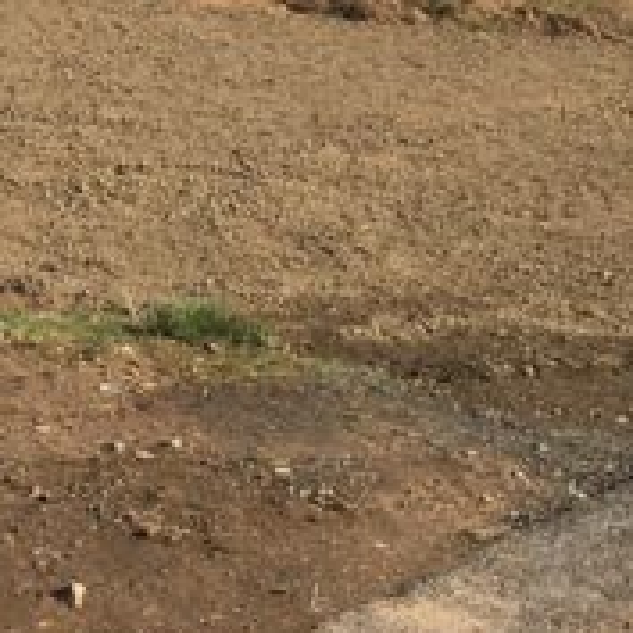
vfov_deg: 11.6
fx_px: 3062
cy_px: -118
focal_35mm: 148
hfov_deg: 11.1
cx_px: -486
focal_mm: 4.15
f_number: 2.2
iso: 25
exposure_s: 1/1603
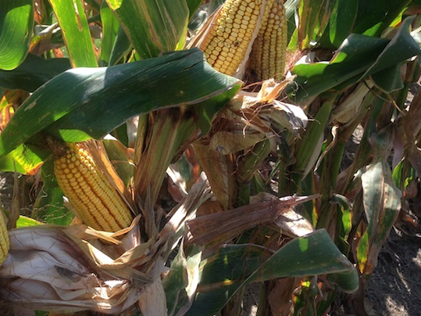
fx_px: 596
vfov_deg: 29.7
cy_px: 145
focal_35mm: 49
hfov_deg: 38.4
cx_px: 132
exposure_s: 1/444
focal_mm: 4.12
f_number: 2.4
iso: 50
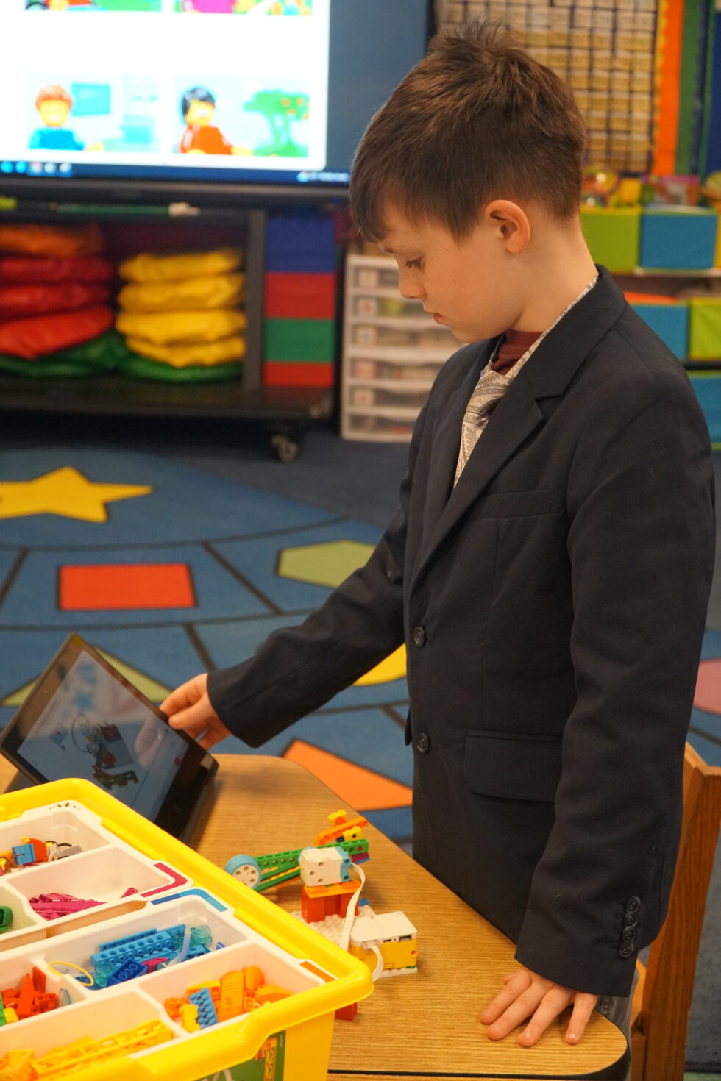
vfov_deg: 35.1
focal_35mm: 57
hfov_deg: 23.8
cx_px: 360
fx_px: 1712
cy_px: 540
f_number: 4
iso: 3200
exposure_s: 1/160
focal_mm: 38
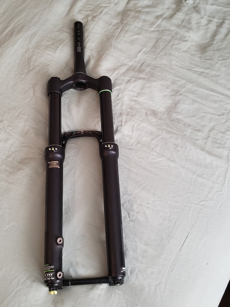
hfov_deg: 53.1
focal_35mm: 26
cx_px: 115
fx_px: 230
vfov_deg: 67.3
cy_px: 154
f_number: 1.5
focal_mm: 4.3
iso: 200
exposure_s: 1/60
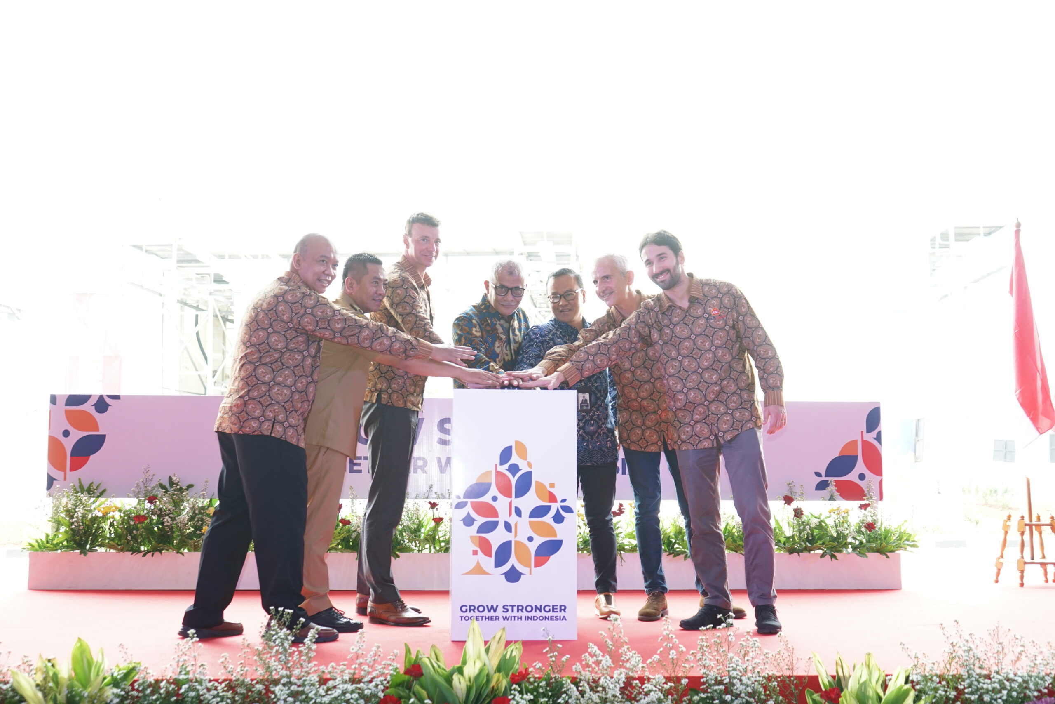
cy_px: 352
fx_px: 1202
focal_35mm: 41
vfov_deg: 32.6
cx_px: 528
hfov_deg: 47.4
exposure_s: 1/100
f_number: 4.5
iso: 640
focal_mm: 41
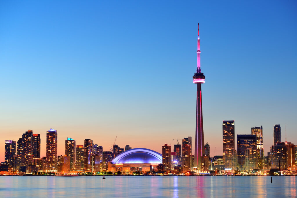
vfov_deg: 17.5
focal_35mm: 78
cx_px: 148
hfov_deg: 26.0
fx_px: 644
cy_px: 99
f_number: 5.6
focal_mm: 78
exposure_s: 6
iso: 100
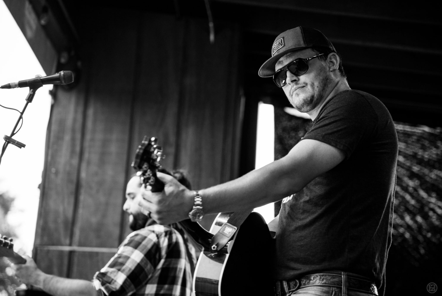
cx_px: 221
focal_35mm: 85
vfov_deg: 16.1
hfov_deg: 23.9
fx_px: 1044
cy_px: 148
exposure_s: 1/125
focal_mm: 85
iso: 640
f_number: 2.8
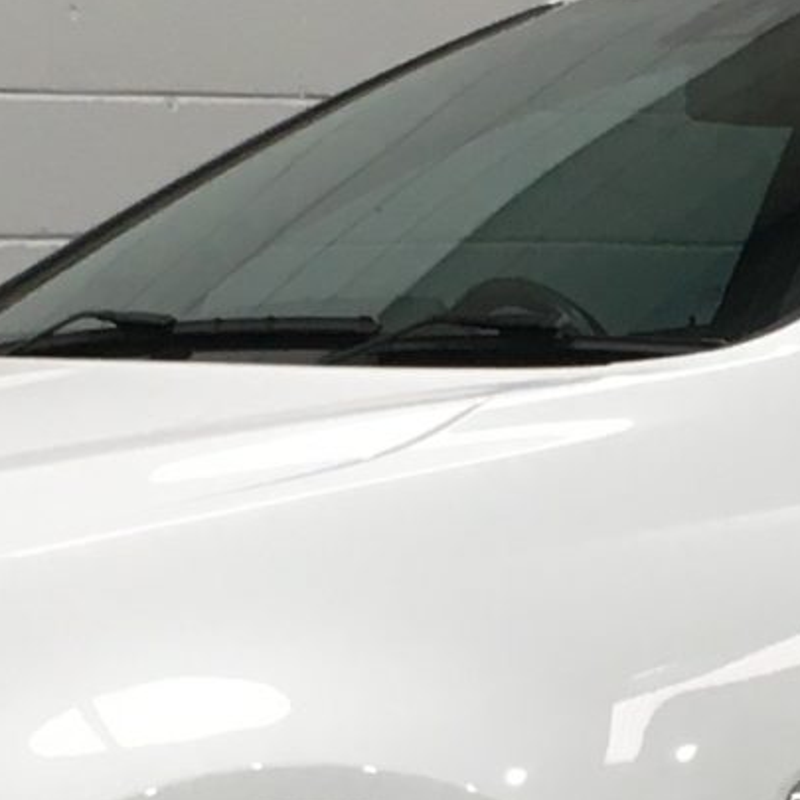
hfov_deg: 10.7
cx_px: 717
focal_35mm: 162
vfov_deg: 10.8
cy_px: 652
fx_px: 4236
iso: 64
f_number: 2.2
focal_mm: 4.15
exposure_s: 1/33
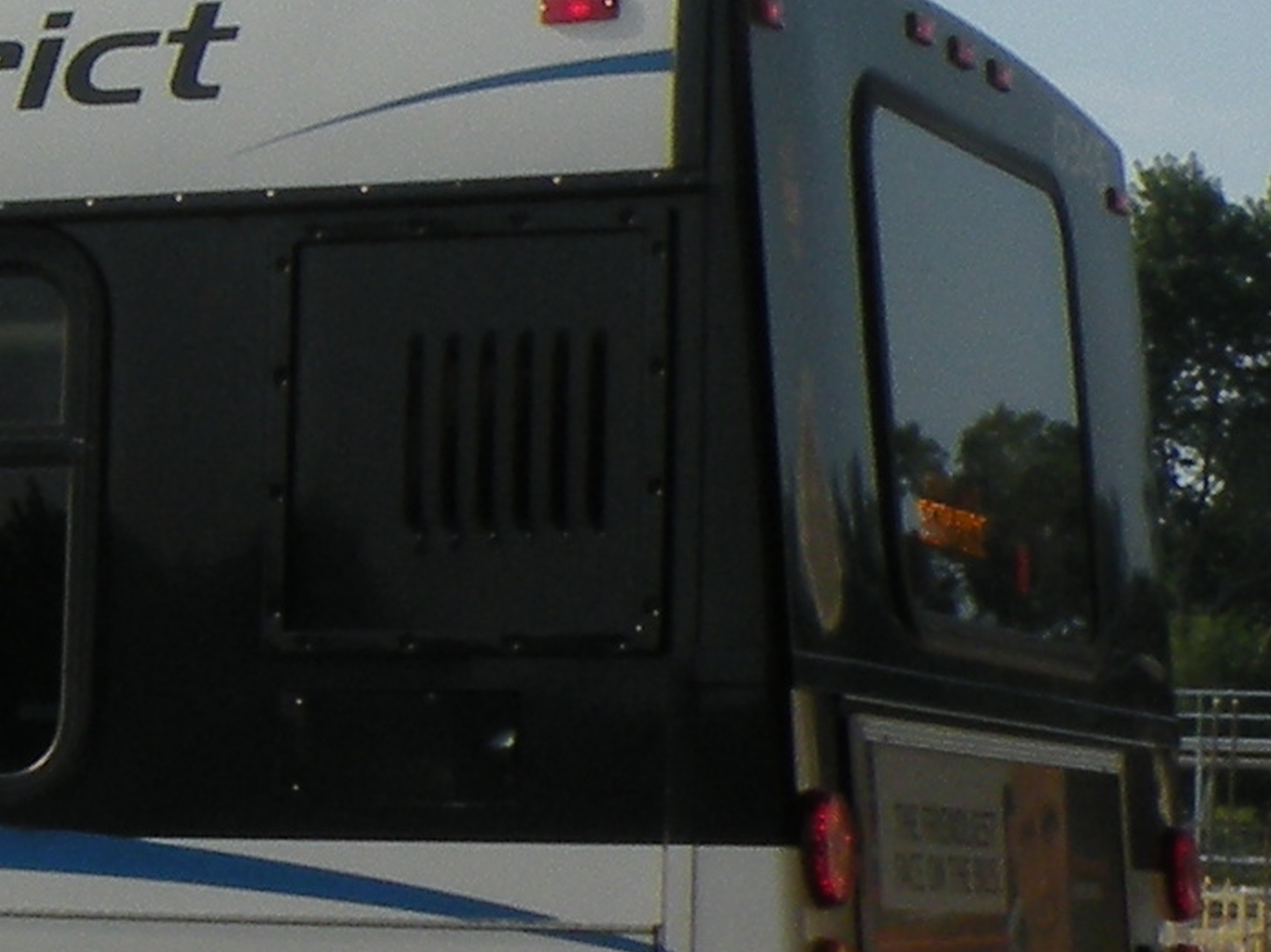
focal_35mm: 142
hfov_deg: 13.1
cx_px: -636
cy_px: 460
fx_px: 5212
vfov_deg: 10.4
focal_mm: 4.7
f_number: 7.1
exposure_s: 1/314
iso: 64
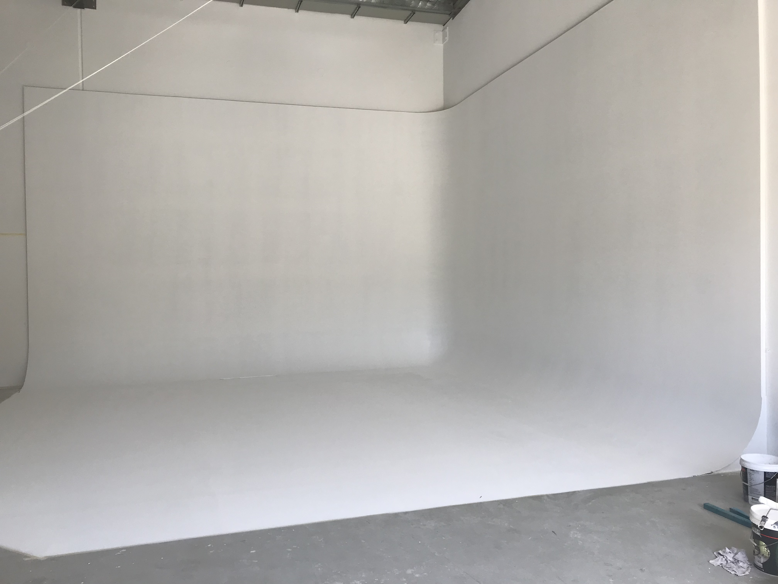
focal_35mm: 28
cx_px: 389
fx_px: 629
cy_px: 292
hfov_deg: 63.4
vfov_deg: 49.7
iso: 20
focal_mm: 3.99
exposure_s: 1/383
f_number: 1.8
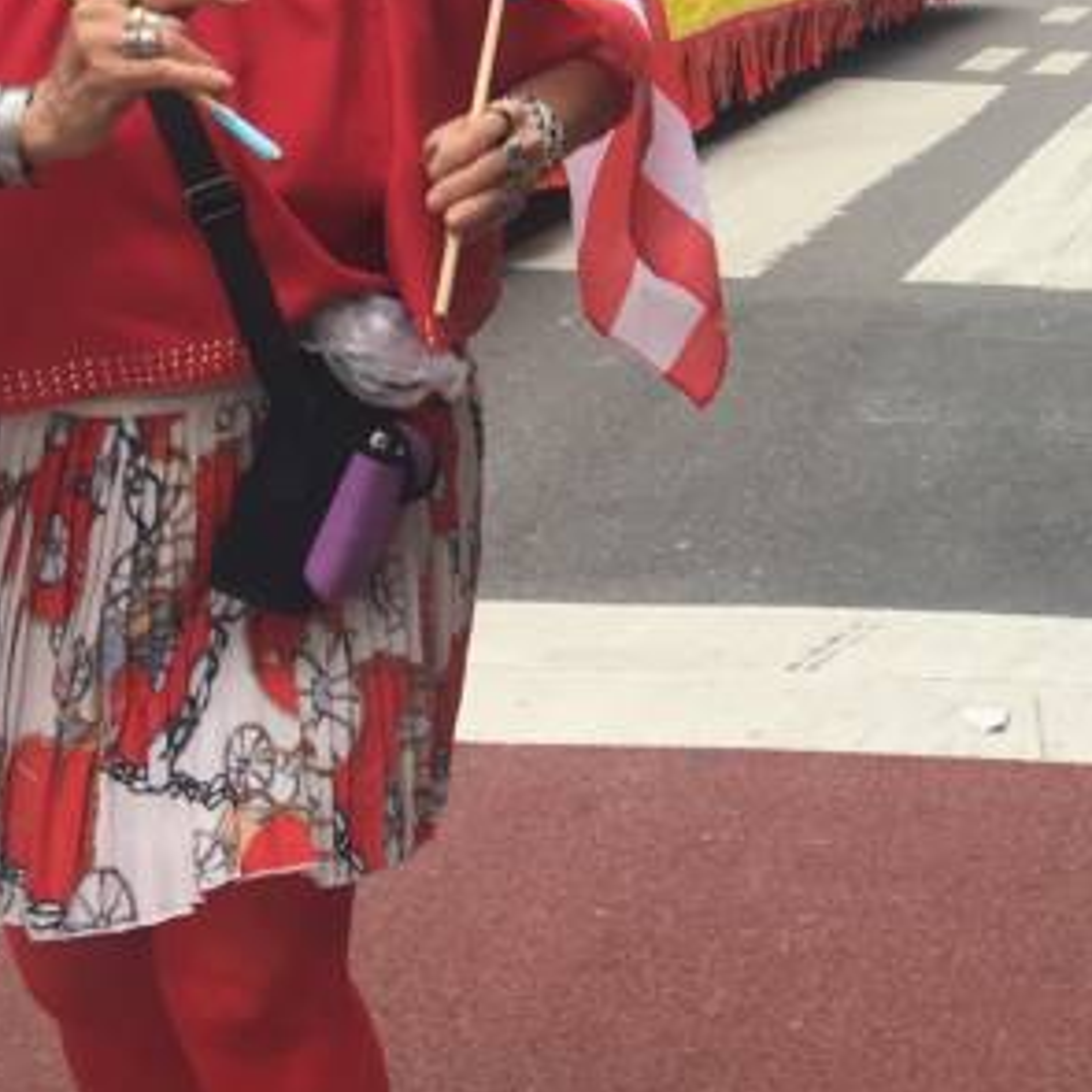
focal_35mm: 89
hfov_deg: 18.3
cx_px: 1396
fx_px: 3176
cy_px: 41
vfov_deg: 19.0
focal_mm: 4.15
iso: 25
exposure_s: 1/284
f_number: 2.2
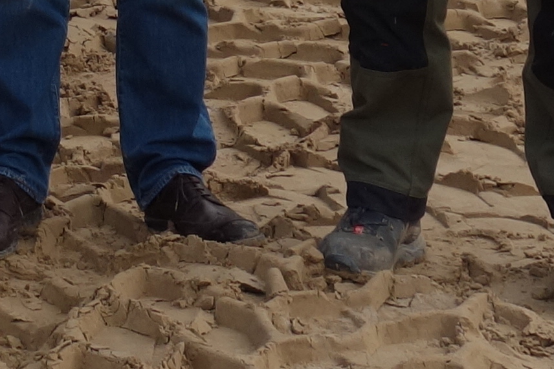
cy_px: -766
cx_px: -373
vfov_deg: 6.9
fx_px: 2755
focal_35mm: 179
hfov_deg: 10.9
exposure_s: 1/250
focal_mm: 10.4
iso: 125
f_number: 5.6
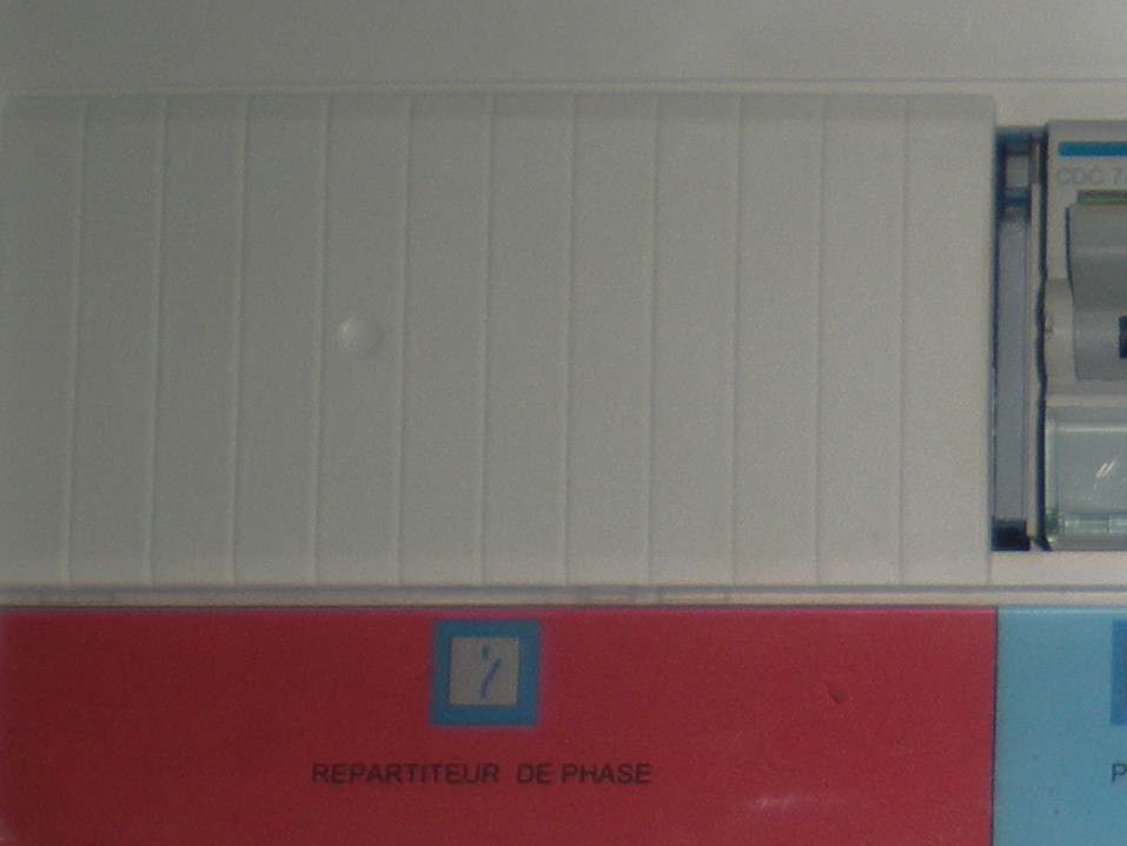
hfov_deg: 15.1
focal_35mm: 122
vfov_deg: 11.9
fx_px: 3972
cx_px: 1620
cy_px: 984
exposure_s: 1/60
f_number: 3.1
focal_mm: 6.3
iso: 50
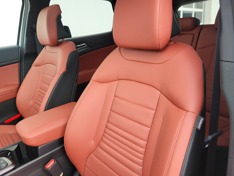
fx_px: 176
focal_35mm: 26
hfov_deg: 67.3
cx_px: 117
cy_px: 88
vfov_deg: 53.1
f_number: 1.8
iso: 40
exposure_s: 1/123
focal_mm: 5.4
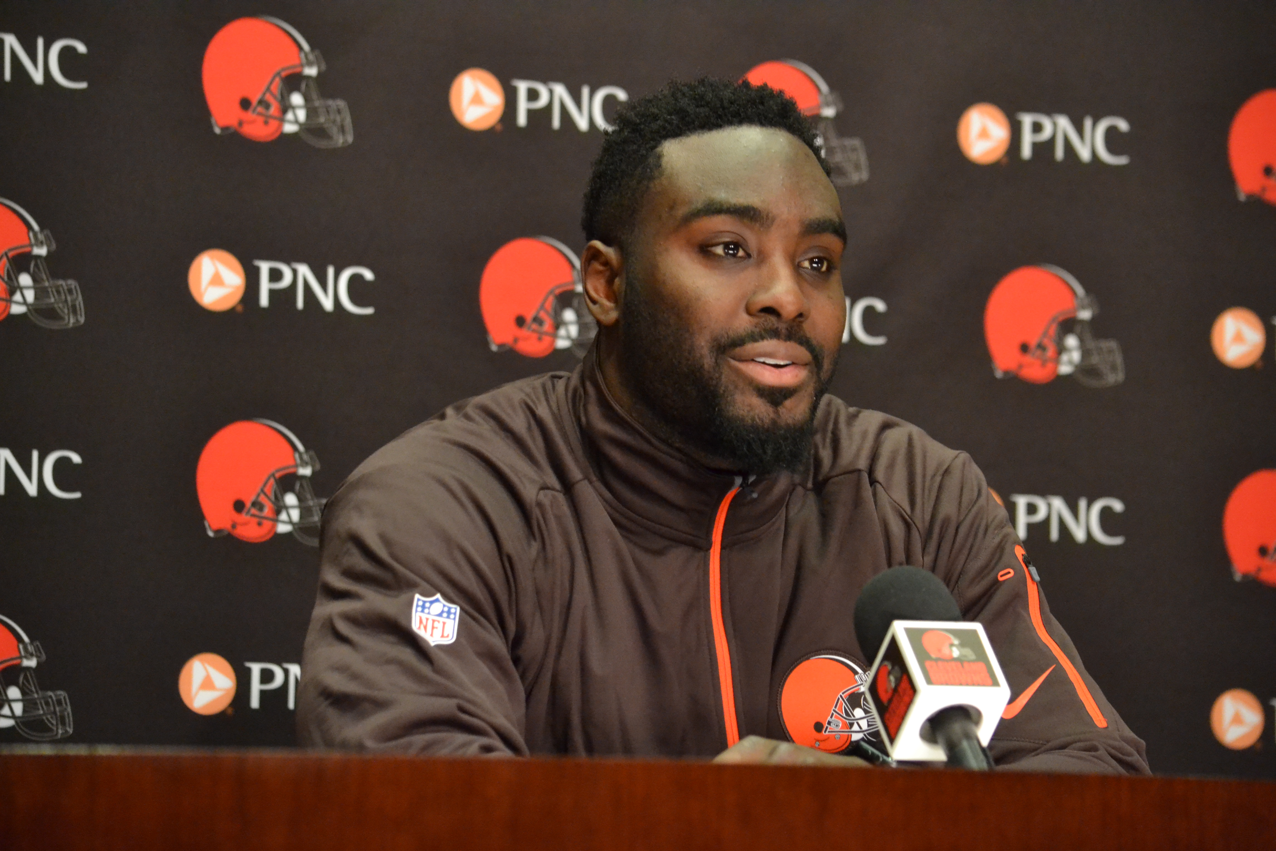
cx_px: 638
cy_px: 426
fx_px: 6911
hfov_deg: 10.5
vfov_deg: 7.0
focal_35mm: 195
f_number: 4.8
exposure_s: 1/125
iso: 3200
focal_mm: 130
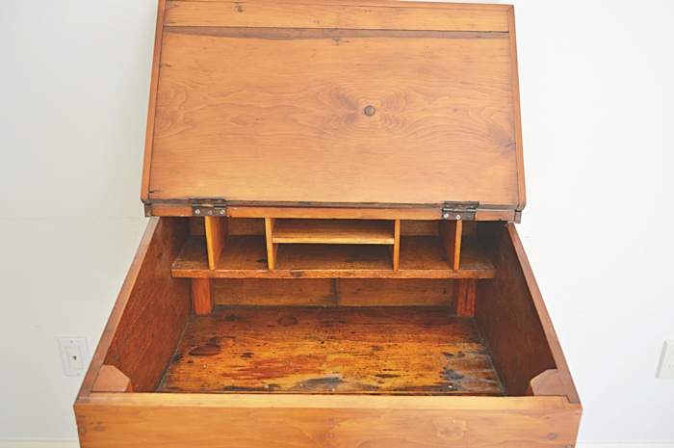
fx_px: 561
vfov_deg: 43.5
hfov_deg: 62.0
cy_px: 224
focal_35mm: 30
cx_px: 337
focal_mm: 20
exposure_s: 1/30
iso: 400
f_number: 3.8
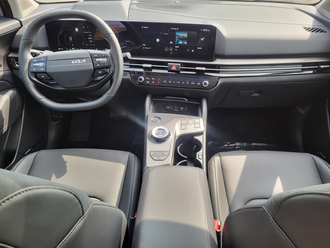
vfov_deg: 53.1
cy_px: 124
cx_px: 165
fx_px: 248
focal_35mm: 26
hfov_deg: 67.3
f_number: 1.8
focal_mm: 5.4
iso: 40
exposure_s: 1/120
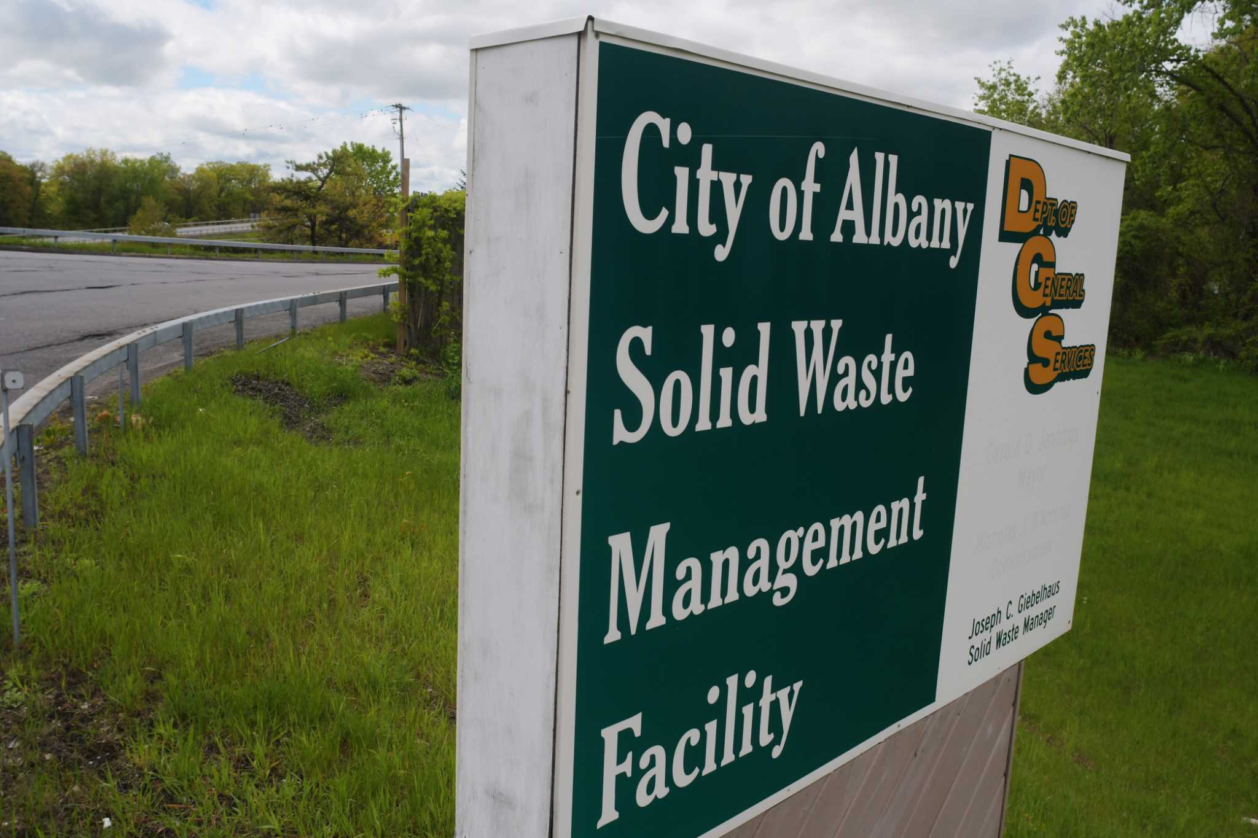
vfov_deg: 43.6
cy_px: 419
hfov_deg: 61.9
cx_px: 629
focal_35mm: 30
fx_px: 1048
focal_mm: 20
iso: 400
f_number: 9
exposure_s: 1/1250
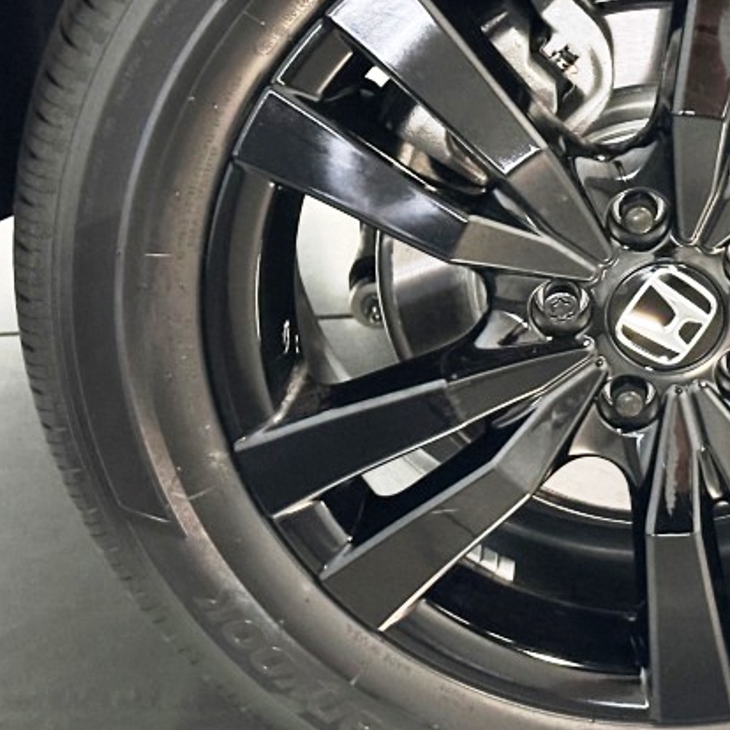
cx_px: 640
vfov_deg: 16.6
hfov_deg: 16.4
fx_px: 2505
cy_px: 296
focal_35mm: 105
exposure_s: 1/24
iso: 640
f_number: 1.78
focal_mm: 6.86
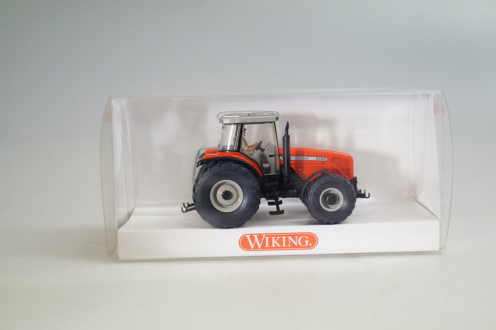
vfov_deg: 25.7
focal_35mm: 52
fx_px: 723
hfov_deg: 37.9
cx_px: 248
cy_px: 165
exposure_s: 1/160
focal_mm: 35
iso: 800
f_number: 5
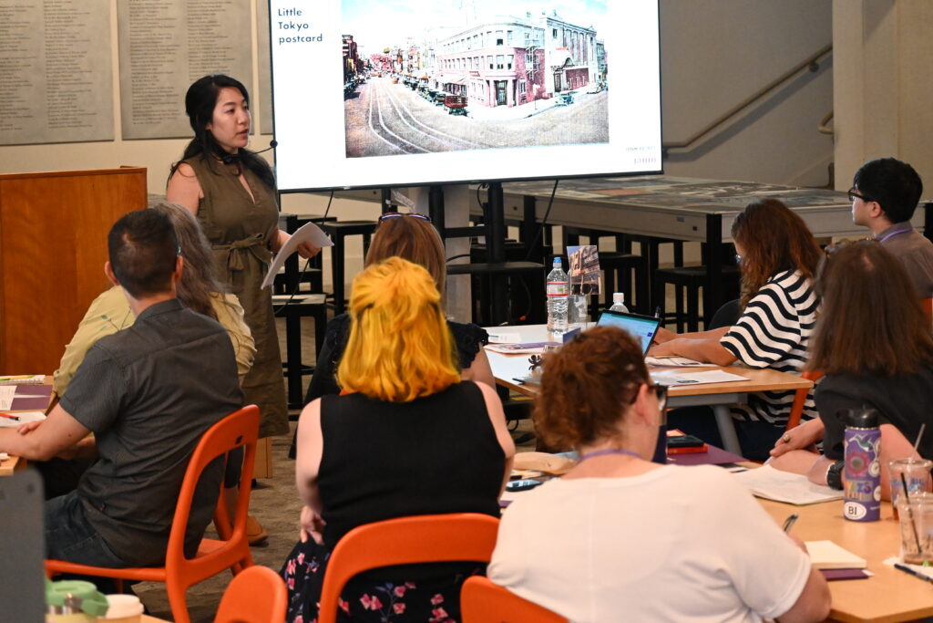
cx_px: 466
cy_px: 312
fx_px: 2488
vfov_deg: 14.3
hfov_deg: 21.2
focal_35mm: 96
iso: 5600
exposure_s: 1/60
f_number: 4.8
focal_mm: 64
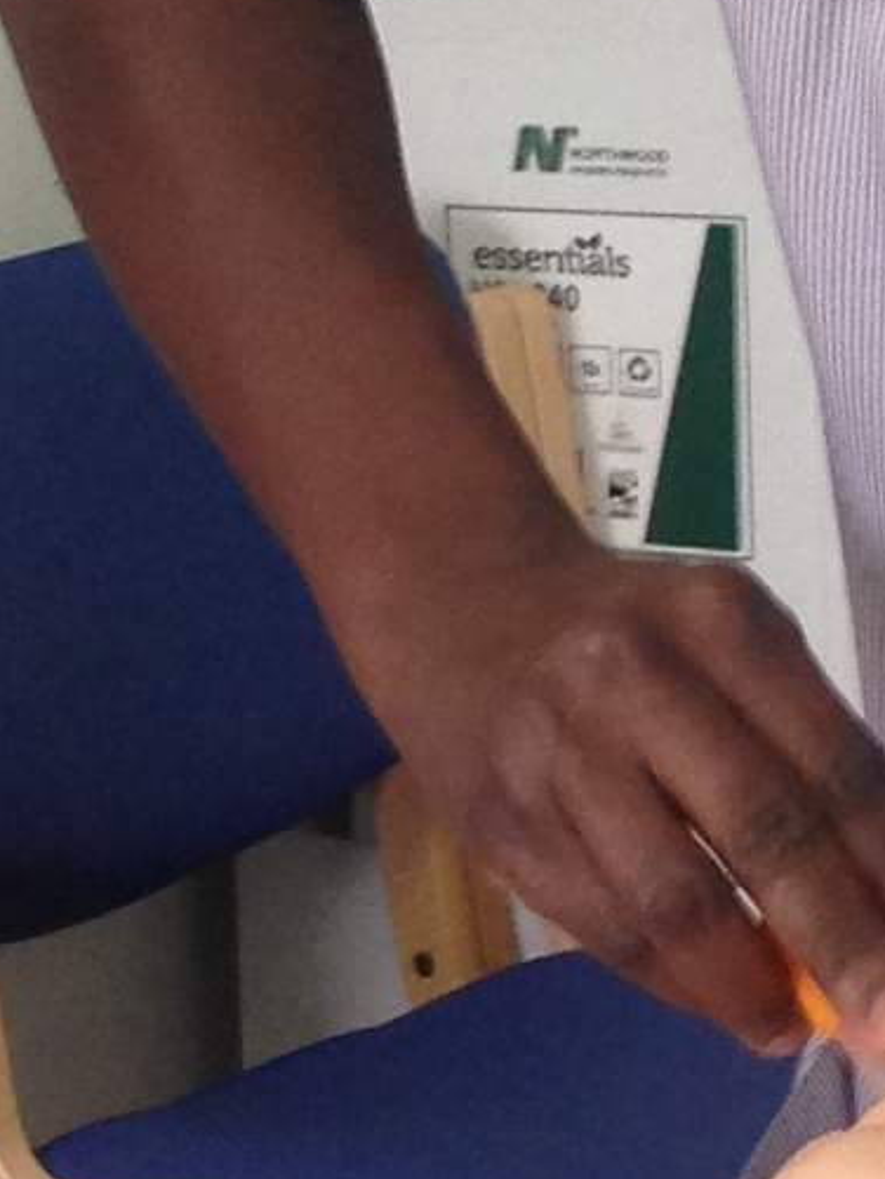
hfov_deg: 6.9
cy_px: 1396
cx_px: 92
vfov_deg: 9.1
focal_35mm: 215
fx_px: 7326
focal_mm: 4.12
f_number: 2.4
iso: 100
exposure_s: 1/20
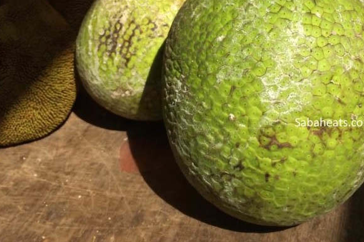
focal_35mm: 55
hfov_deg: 36.1
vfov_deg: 24.0
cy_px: 29
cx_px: 226
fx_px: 556
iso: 32
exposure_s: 1/2933
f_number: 2.2
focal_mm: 4.12
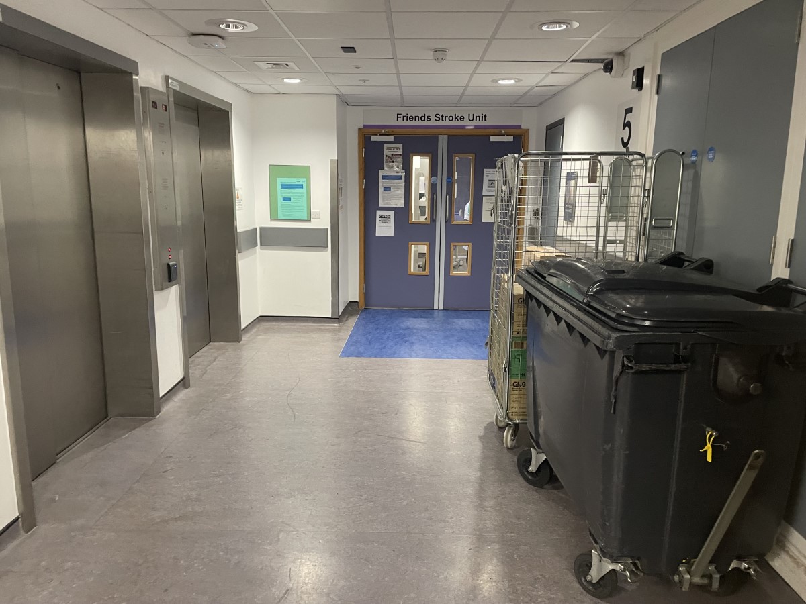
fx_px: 605
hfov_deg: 67.3
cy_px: 302
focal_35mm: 26
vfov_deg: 53.1
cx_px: 403
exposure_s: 1/50
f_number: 1.6
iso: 250
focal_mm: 4.2
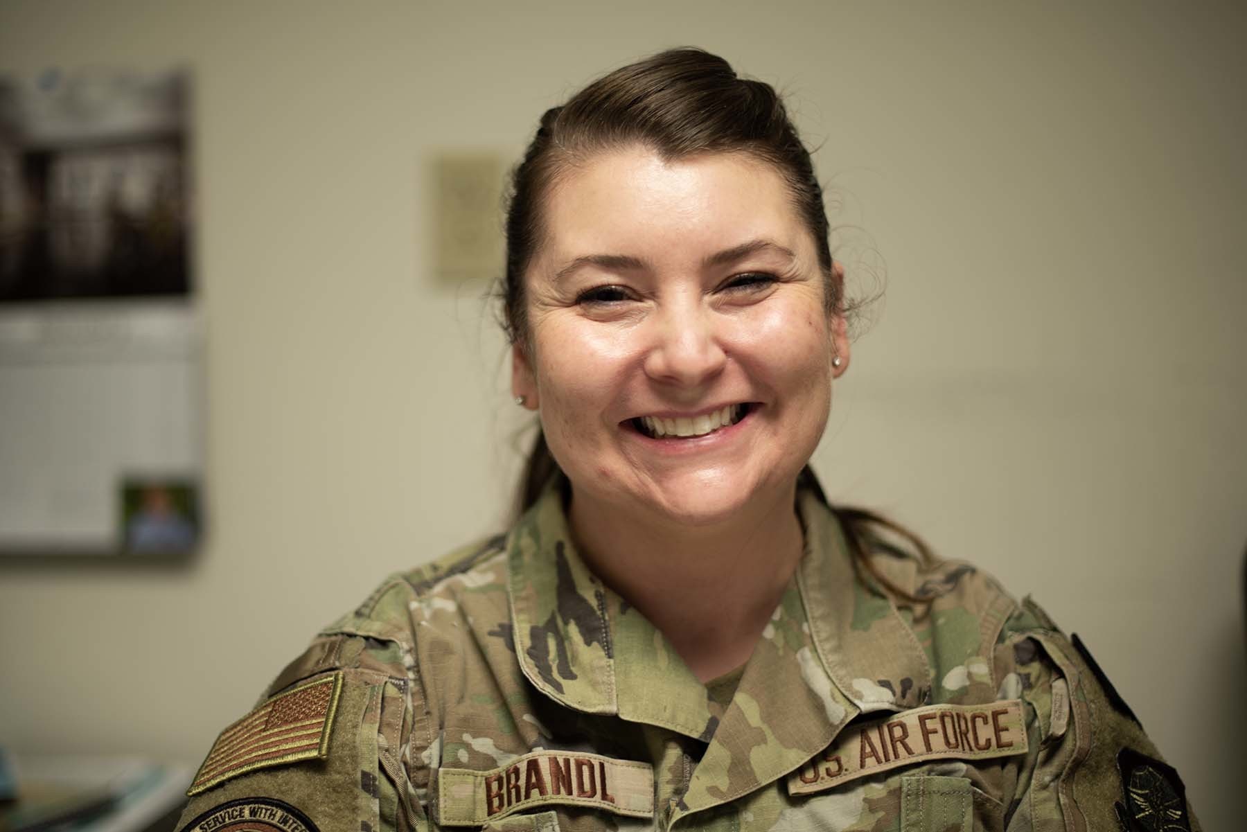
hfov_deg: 39.6
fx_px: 1732
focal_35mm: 50
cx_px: 624
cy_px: 416
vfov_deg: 27.0
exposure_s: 1/125
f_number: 1.4
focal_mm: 50
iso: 125
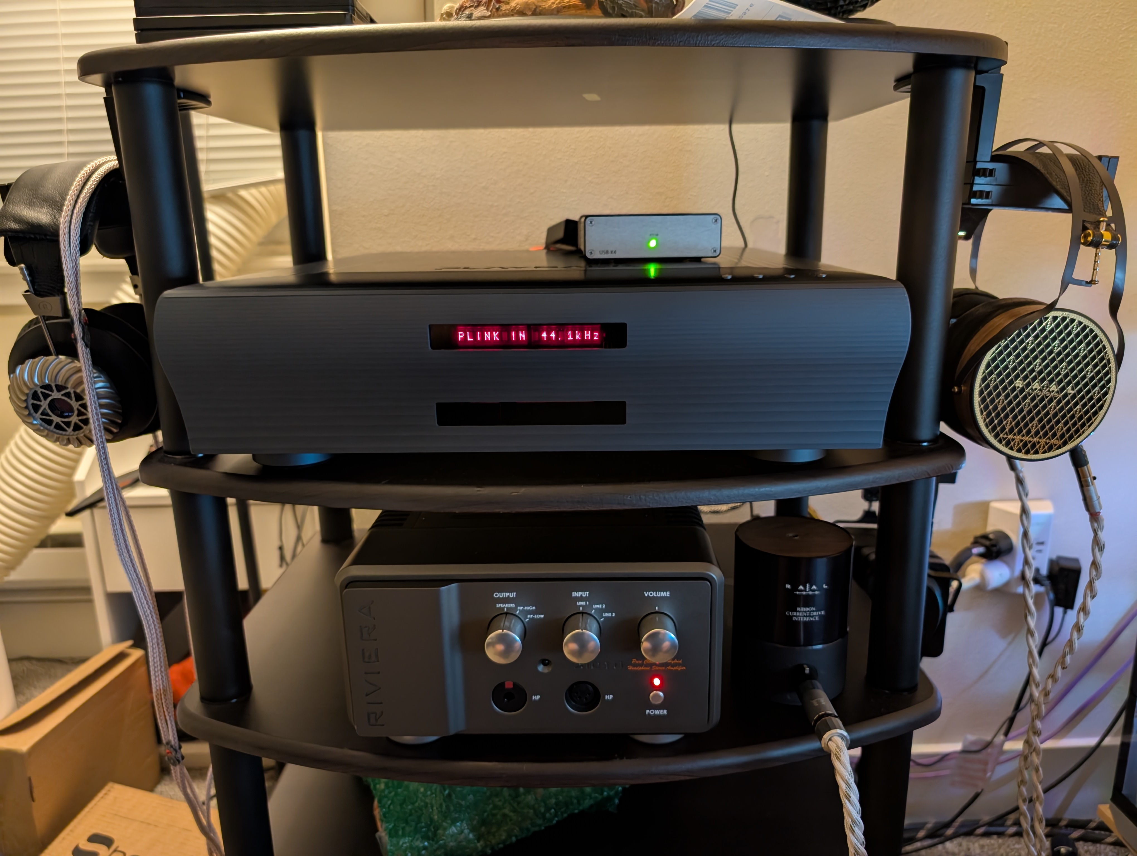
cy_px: 428
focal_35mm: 24
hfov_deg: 71.5
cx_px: 568
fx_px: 789
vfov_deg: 56.9
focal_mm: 6.9
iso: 716
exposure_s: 1/24
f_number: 1.68
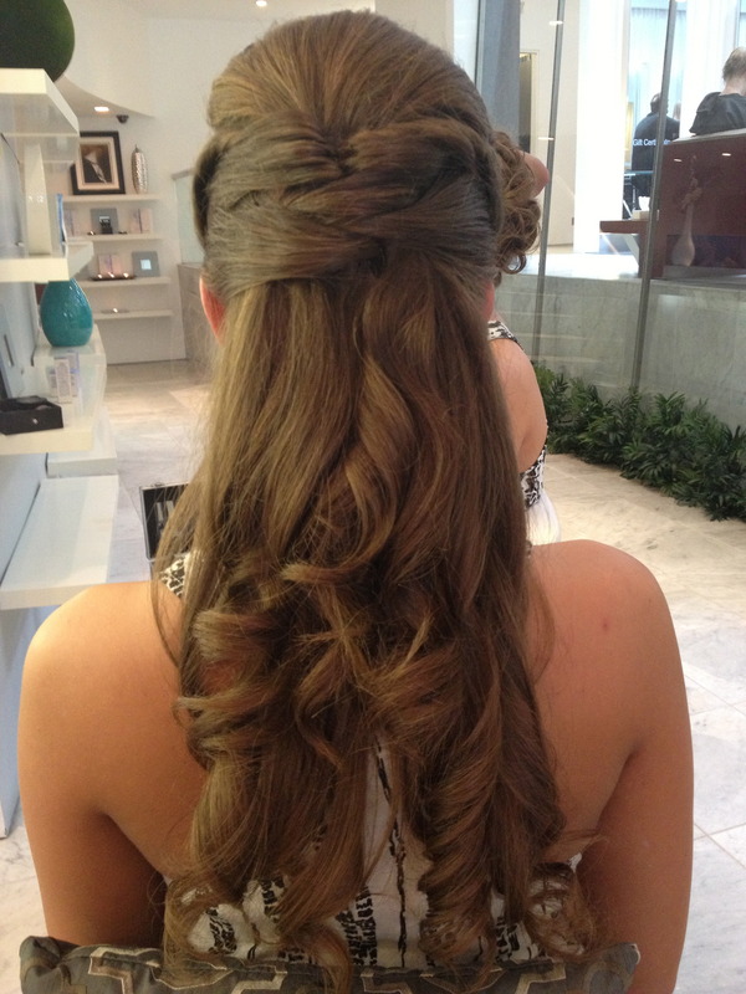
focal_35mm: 35
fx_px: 1006
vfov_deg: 52.6
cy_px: 497
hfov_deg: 40.7
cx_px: 373
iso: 250
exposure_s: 1/20
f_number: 2.4
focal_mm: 4.28
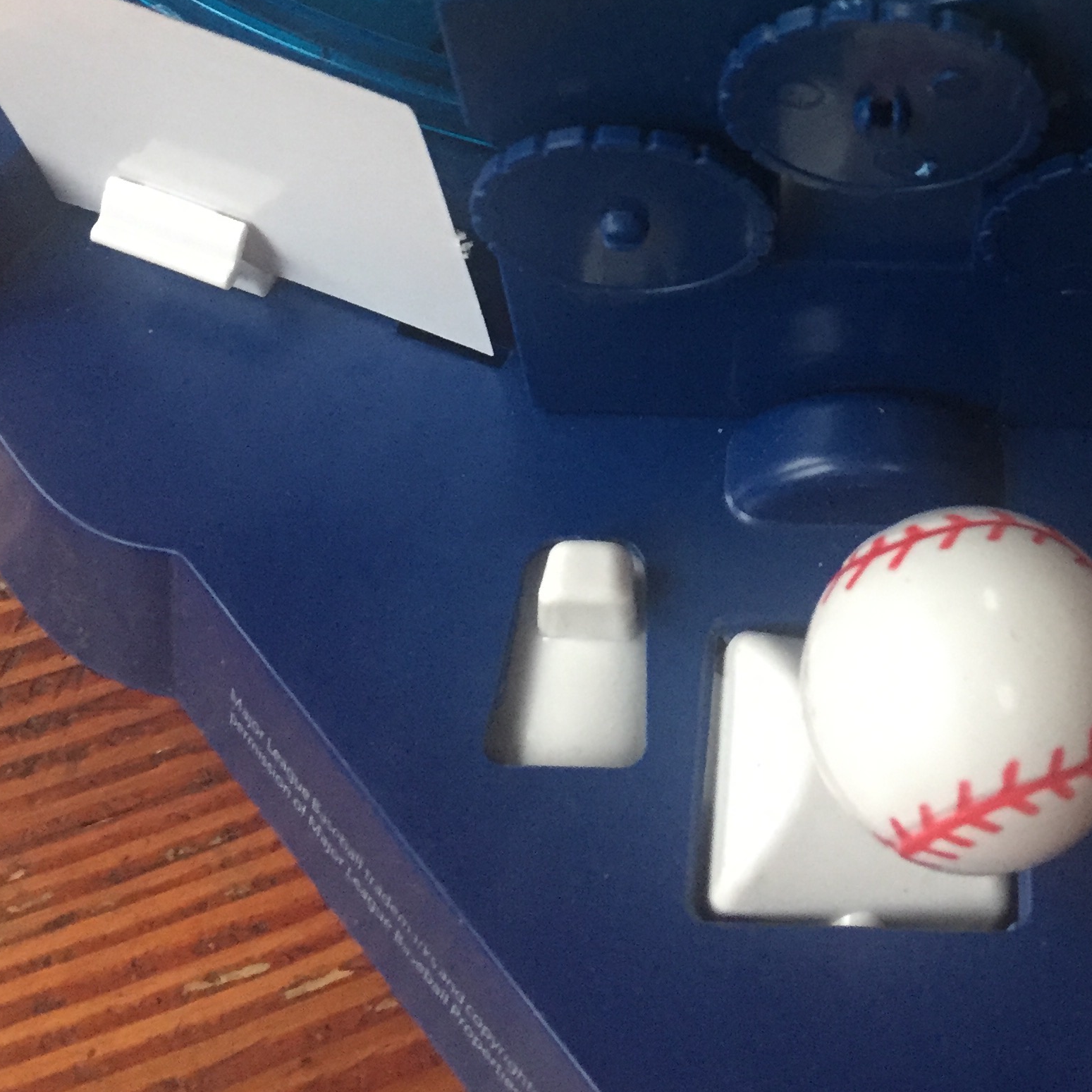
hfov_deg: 31.0
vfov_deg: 29.2
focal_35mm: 54
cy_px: -42
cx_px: 843
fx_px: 1927
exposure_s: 1/24
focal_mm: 4.15
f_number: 2.2
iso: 250
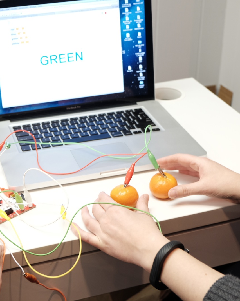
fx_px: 595
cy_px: 151
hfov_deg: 22.6
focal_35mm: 67
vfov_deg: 28.3
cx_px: 70
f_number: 3.6
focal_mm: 31.5
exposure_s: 1/6
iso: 200
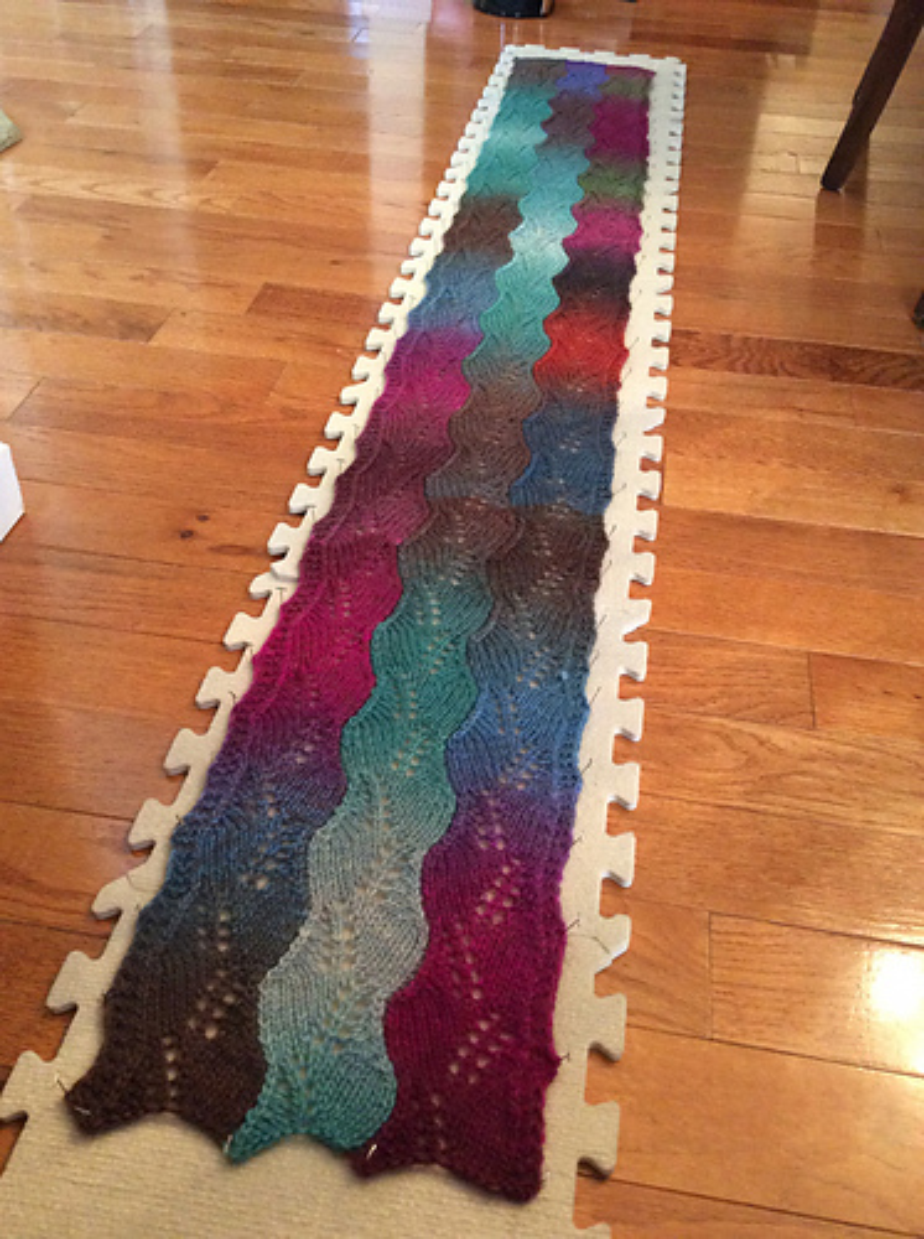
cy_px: 620
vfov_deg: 56.9
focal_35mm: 32
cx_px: 462
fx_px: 1143
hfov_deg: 44.0
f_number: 2.4
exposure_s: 1/17
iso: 320
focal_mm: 3.3
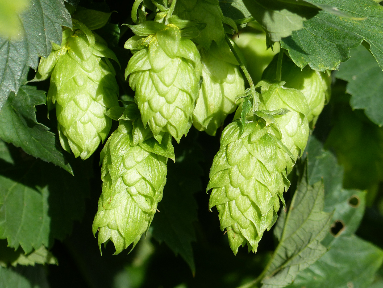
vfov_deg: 2.1
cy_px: 144
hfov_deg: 2.8
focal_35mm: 720
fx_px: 7966
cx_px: 192
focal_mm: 108
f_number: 4
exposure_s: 1/400
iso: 100
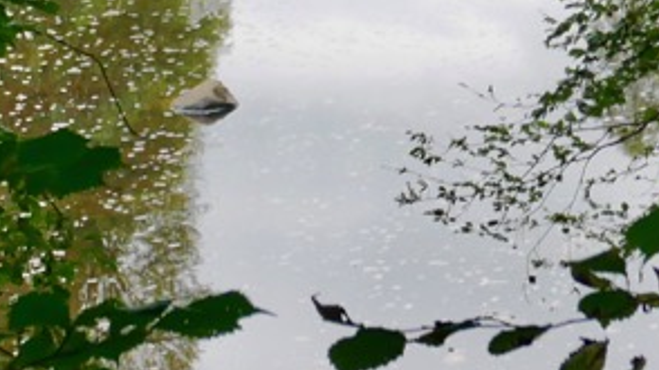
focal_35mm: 171
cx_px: 260
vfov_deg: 6.8
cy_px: -398
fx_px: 2986
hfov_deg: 12.6
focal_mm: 18
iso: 200
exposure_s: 1/100
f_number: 4.2
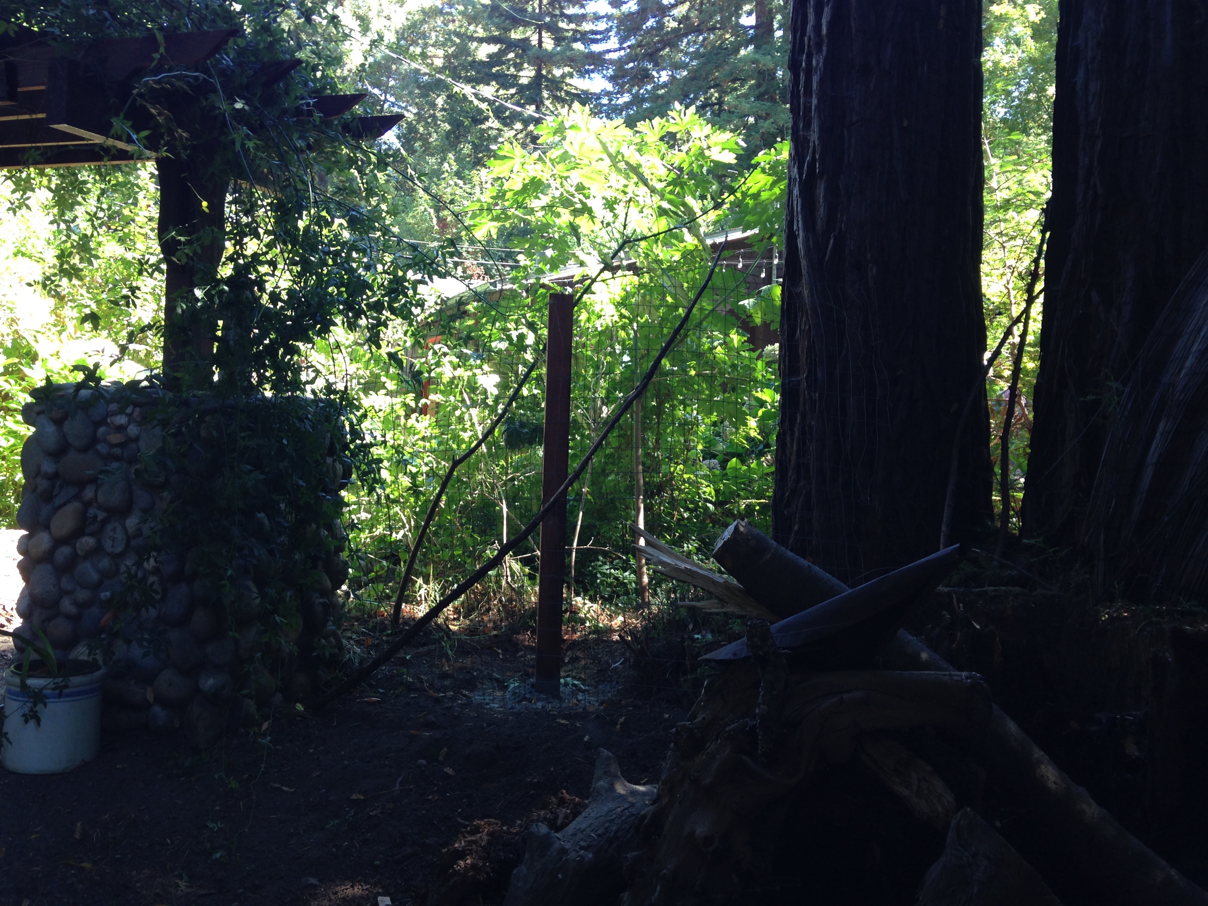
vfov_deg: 42.9
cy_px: 453
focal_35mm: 33
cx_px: 604
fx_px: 1152
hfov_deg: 55.4
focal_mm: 4.12
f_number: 2.4
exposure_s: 1/40
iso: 50
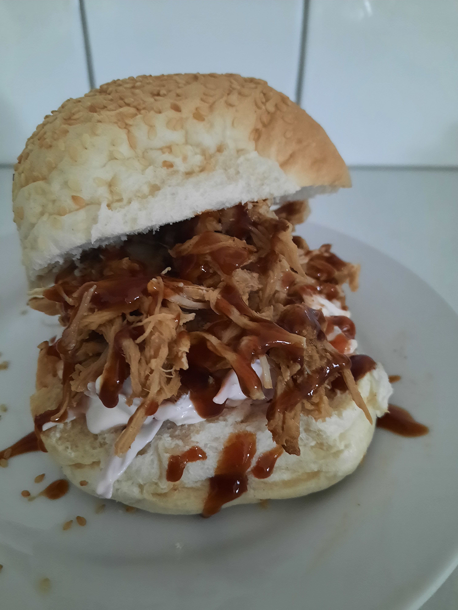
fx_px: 441
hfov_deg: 54.9
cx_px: 229
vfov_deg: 69.4
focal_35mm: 25
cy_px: 305
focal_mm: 4.6
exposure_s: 1/20
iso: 1000
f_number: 2
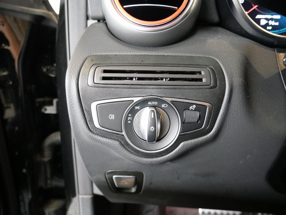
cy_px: 108
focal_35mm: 24
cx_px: 143
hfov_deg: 71.6
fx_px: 198
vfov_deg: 56.8
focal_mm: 12
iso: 3200
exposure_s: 1/15
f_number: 3.5
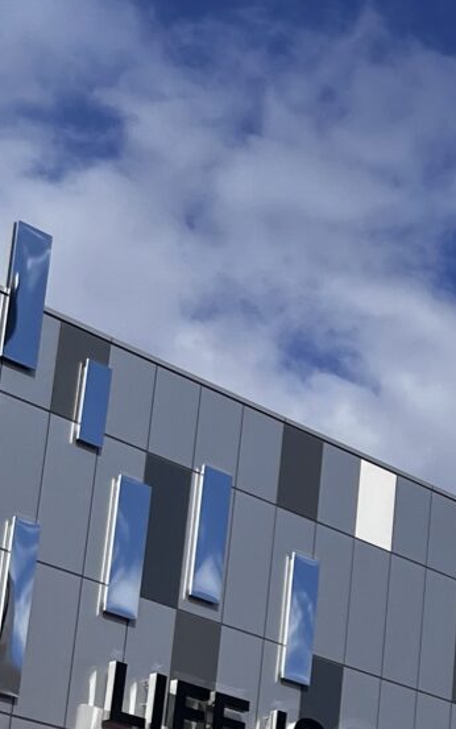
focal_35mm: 102
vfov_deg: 19.8
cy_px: 729
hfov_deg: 11.6
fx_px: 2027
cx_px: 908
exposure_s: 1/6897
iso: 50
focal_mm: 5.1
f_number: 1.6
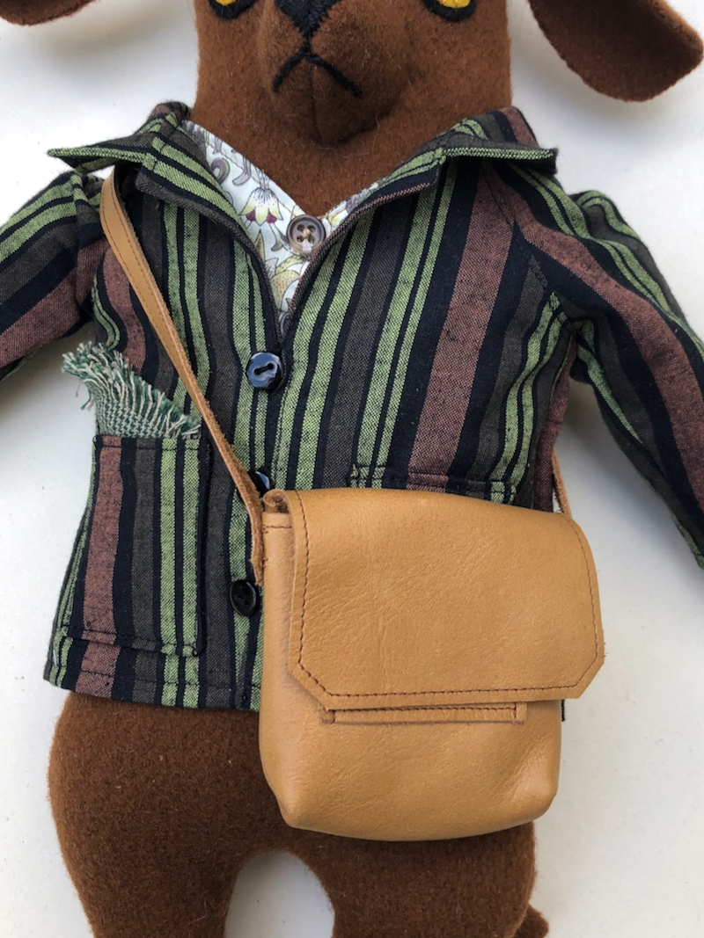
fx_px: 759
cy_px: 469
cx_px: 352
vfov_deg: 63.4
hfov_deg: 49.7
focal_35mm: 28
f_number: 1.8
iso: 25
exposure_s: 1/120
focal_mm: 3.99
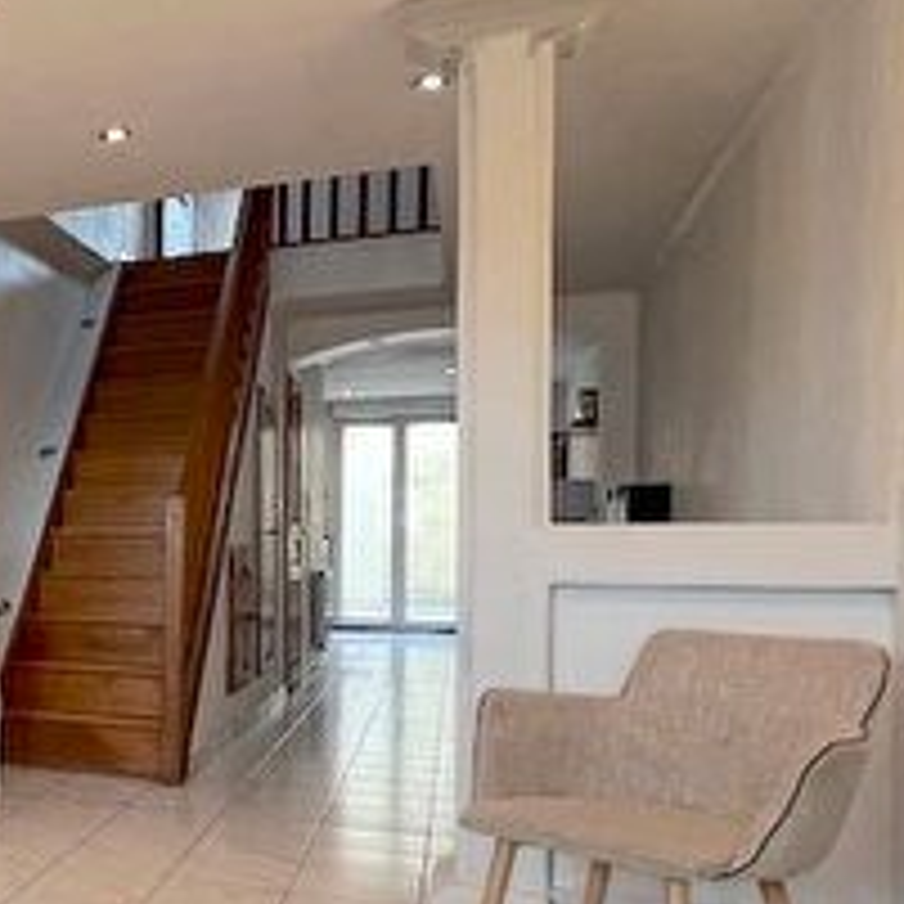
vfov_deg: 41.6
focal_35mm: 40
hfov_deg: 31.6
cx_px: -288
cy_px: 555
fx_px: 1182
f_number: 1.8
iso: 160
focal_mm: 1.57
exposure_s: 1/50
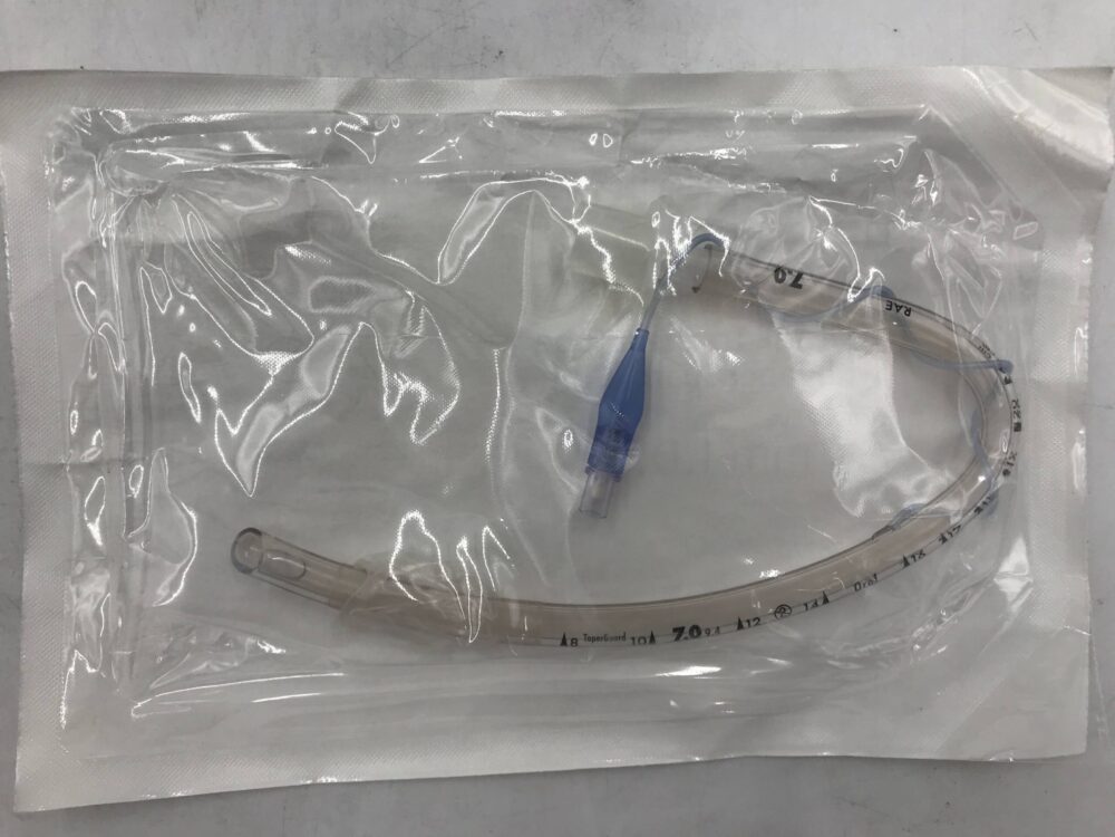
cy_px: 418
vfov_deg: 49.7
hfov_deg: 63.4
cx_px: 558
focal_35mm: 28
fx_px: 902
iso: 20
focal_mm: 3.99
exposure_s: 1/316
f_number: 1.8
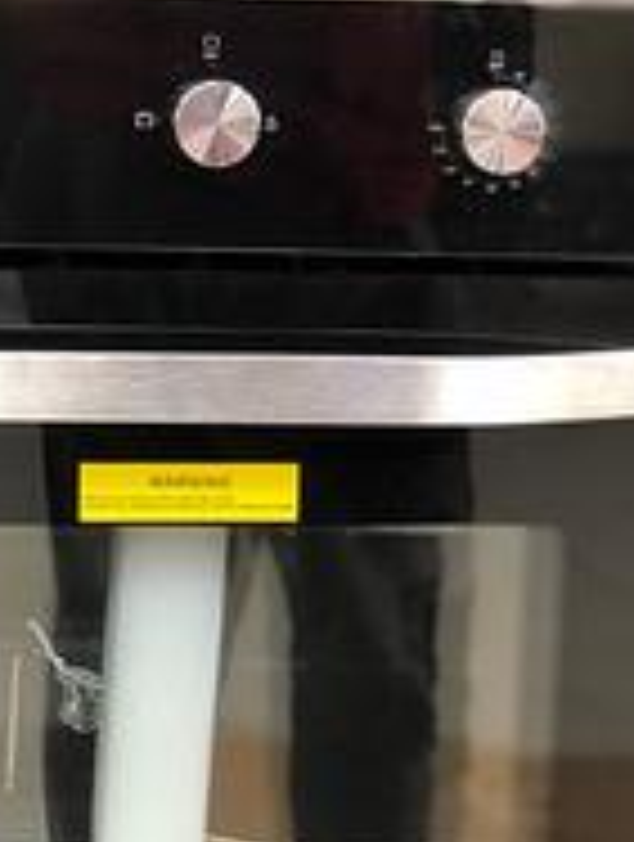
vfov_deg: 17.7
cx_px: 157
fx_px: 2701
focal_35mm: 111
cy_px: 464
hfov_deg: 13.3
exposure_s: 1/30
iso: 125
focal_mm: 6
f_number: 2.4
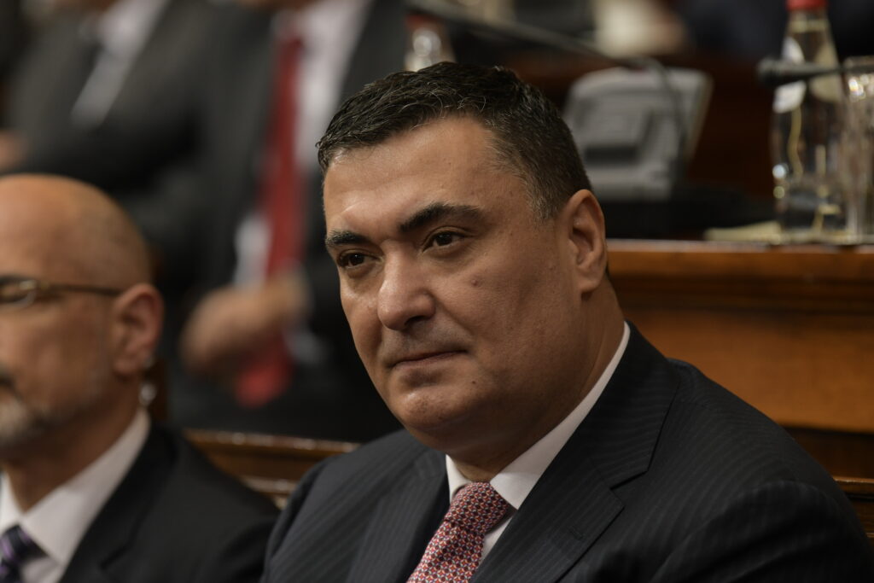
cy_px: 292
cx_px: 437
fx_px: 4856
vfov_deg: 6.9
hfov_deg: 10.3
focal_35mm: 200
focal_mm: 200
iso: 1600
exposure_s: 1/250
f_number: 4.5
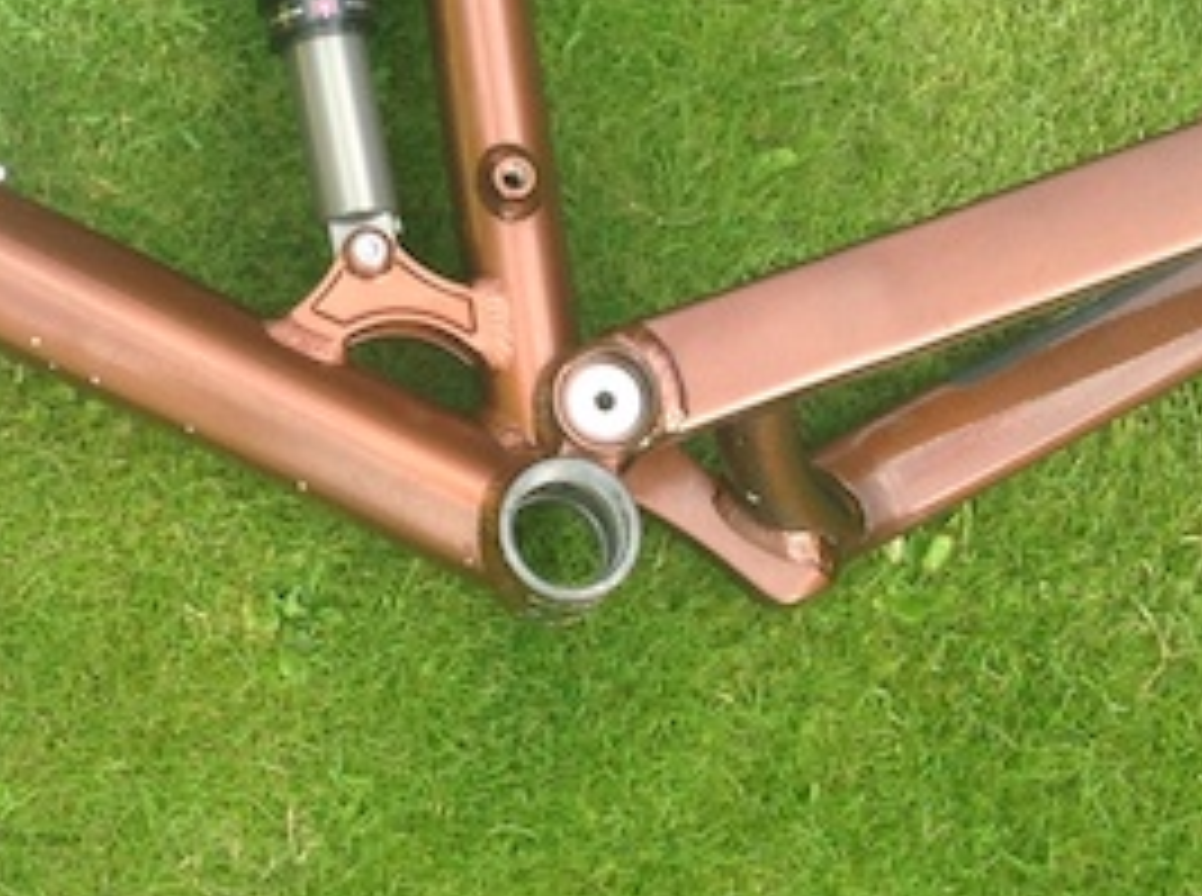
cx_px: 131
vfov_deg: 13.7
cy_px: -104
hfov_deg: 18.5
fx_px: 3638
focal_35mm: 105
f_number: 2.4
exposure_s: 1/161
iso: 50
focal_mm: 4.28
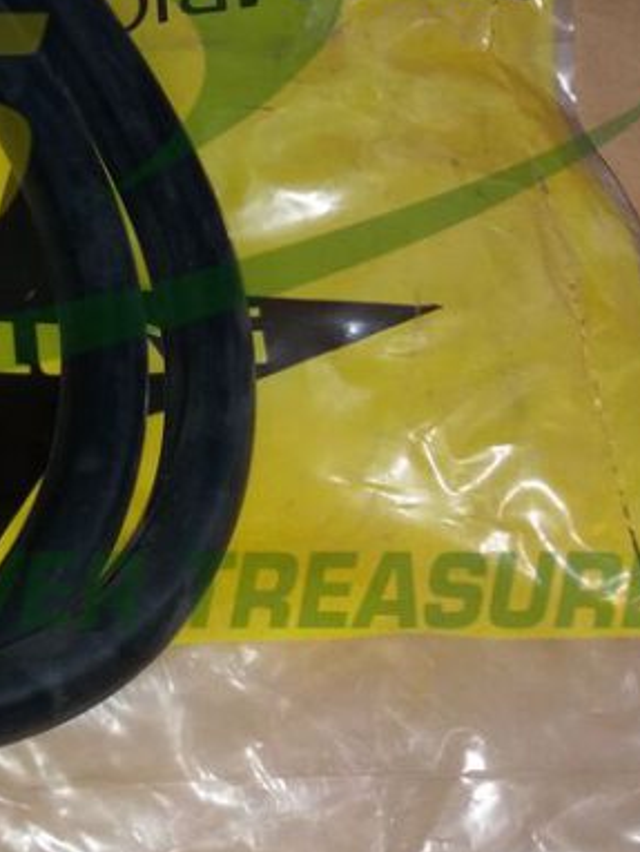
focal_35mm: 75
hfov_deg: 17.6
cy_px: 194
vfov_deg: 25.6
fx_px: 1847
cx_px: -326
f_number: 1.9
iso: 64
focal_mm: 3.7
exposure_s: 1/41
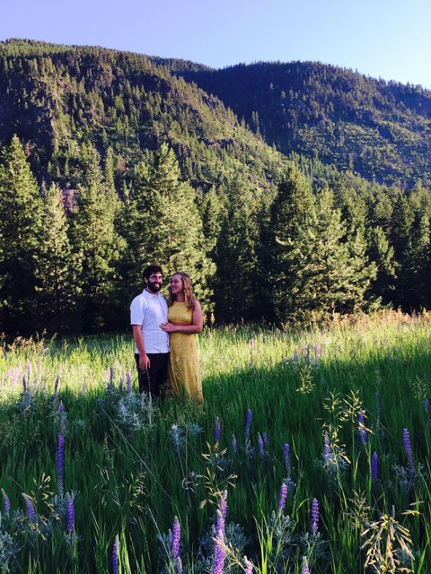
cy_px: 287
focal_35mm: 29
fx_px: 481
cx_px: 216
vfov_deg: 61.7
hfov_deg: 48.2
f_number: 2.2
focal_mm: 4.15
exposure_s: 1/304
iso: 32
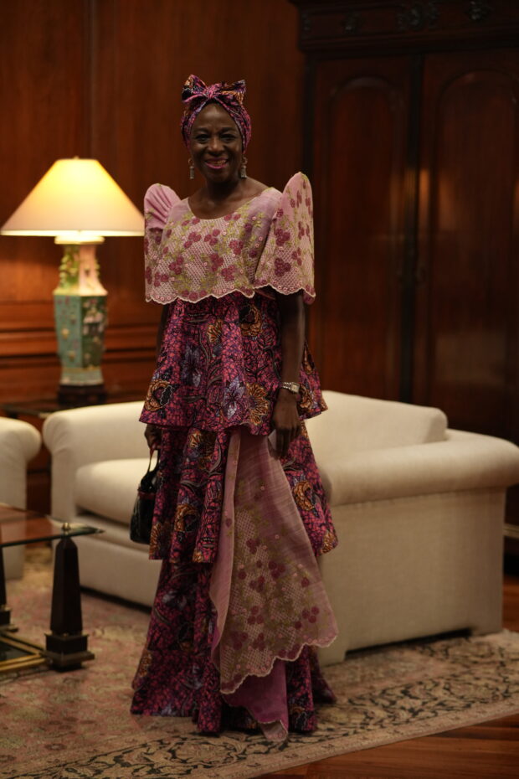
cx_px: 260
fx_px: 1838
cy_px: 390
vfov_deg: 23.9
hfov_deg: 16.1
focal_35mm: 85
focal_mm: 85
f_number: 1.8
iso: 2500
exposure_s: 1/125
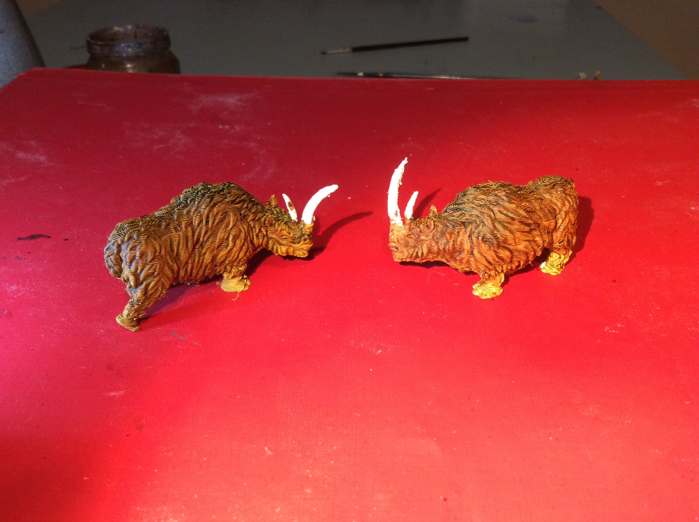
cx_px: 350
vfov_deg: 44.1
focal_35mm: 32
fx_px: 645
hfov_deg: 56.9
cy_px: 261
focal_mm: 3.3
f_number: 2.4
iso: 80
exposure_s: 1/25
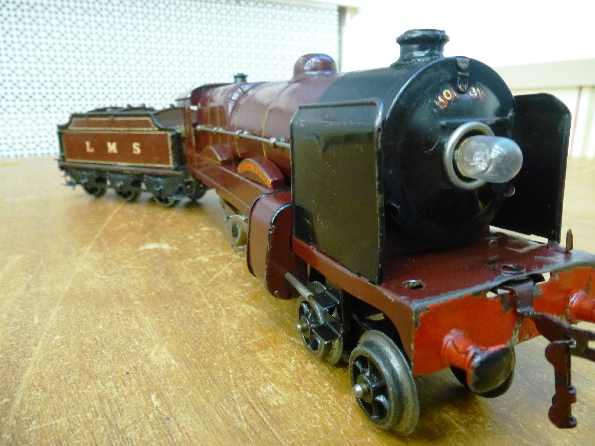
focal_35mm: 24
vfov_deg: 56.8
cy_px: 223
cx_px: 298
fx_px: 413
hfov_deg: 71.6
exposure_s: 1/25
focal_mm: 4.3
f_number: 3.3
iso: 800
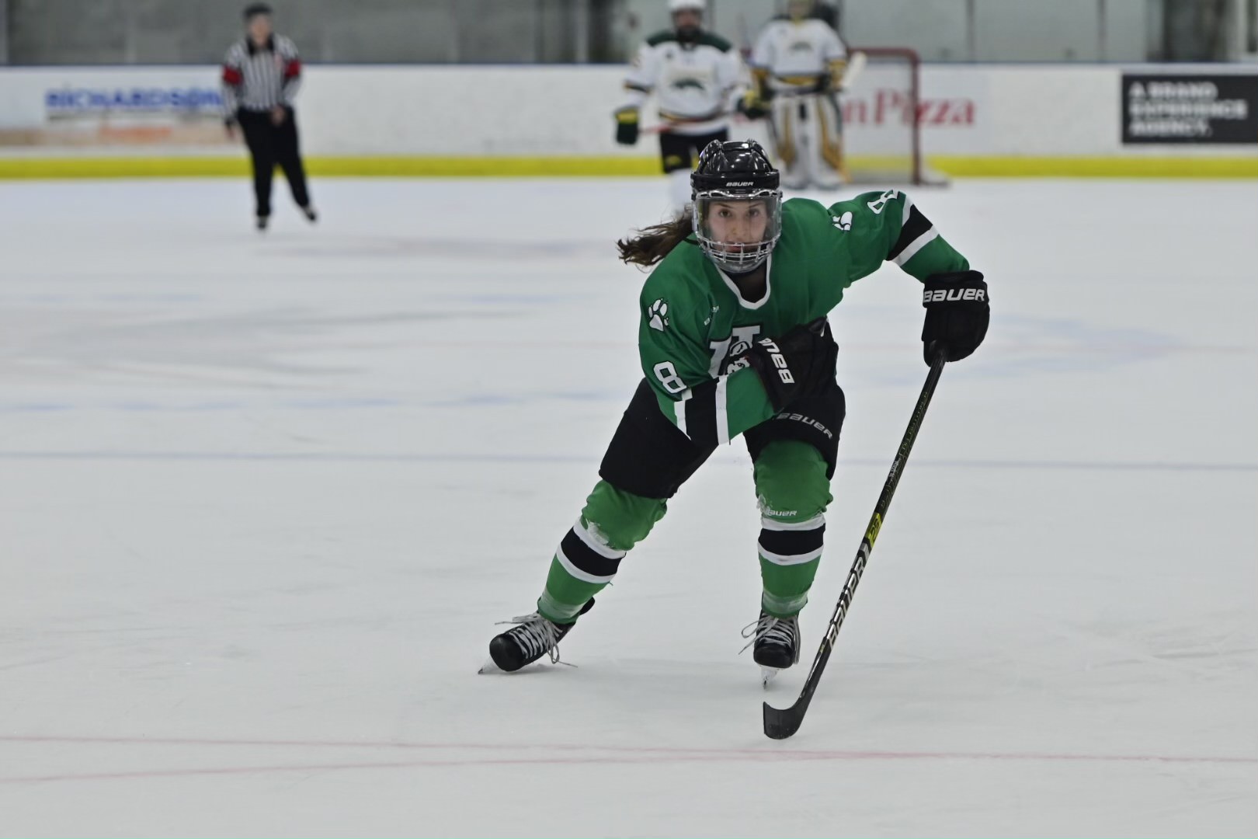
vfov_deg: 7.6
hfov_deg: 11.4
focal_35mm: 180
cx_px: 629
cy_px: 420
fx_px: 6290
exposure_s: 1/1250
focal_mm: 120
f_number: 3.2
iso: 2000
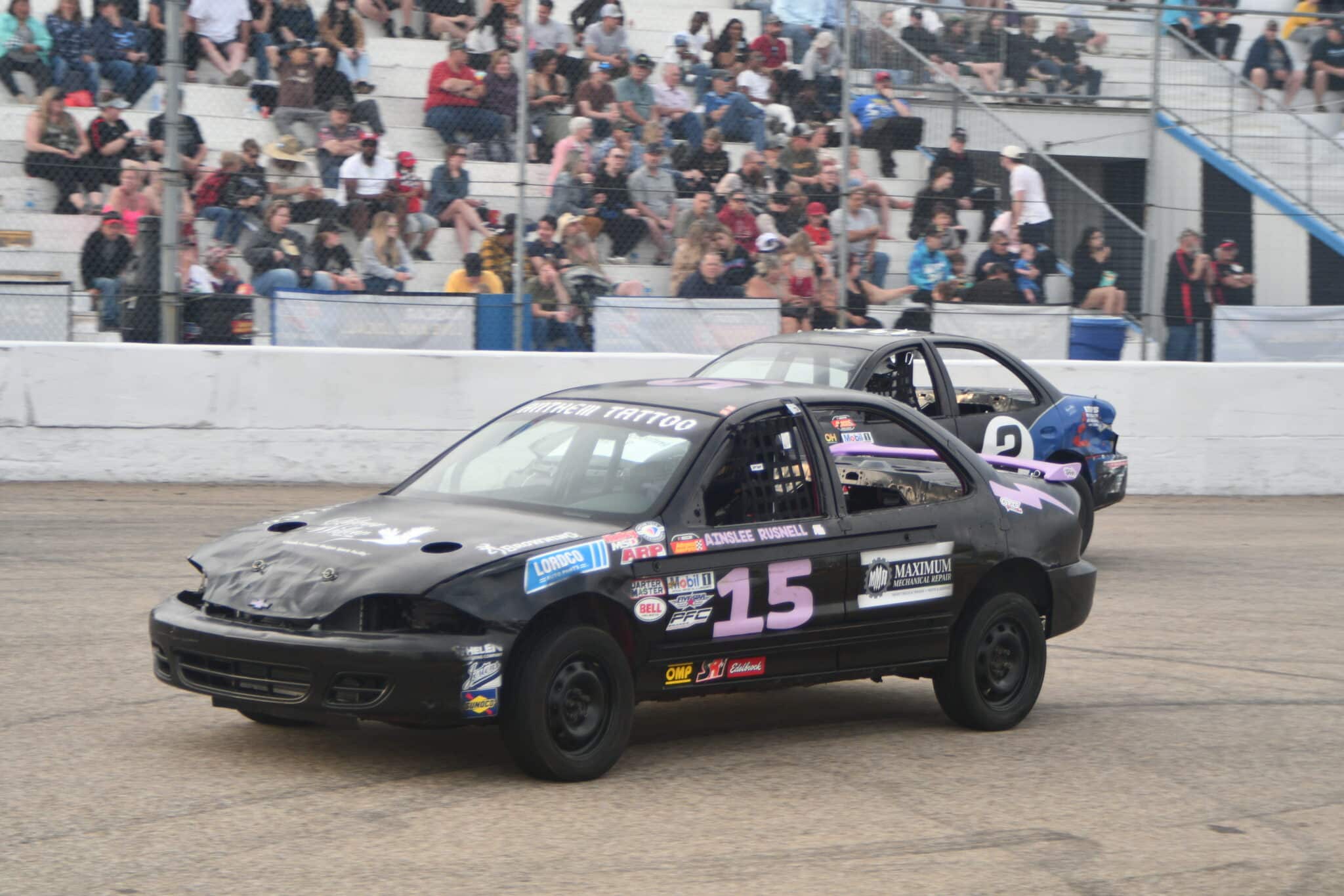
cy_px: 448
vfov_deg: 13.0
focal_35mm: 105
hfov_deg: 19.5
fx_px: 3919
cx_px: 672
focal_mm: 70
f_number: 5
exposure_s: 1/500
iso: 500
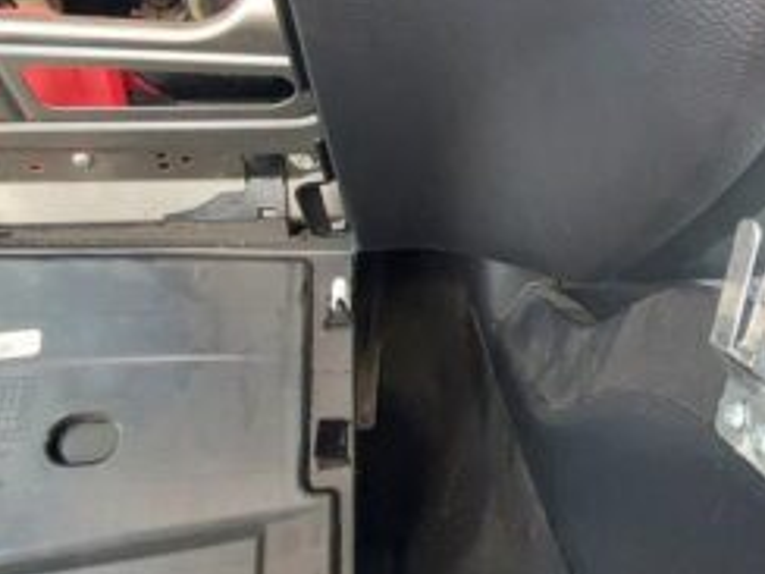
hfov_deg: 55.2
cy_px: 176
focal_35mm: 32
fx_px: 707
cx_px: 533
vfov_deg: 43.3
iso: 250
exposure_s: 1/30
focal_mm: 1.74
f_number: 2.2
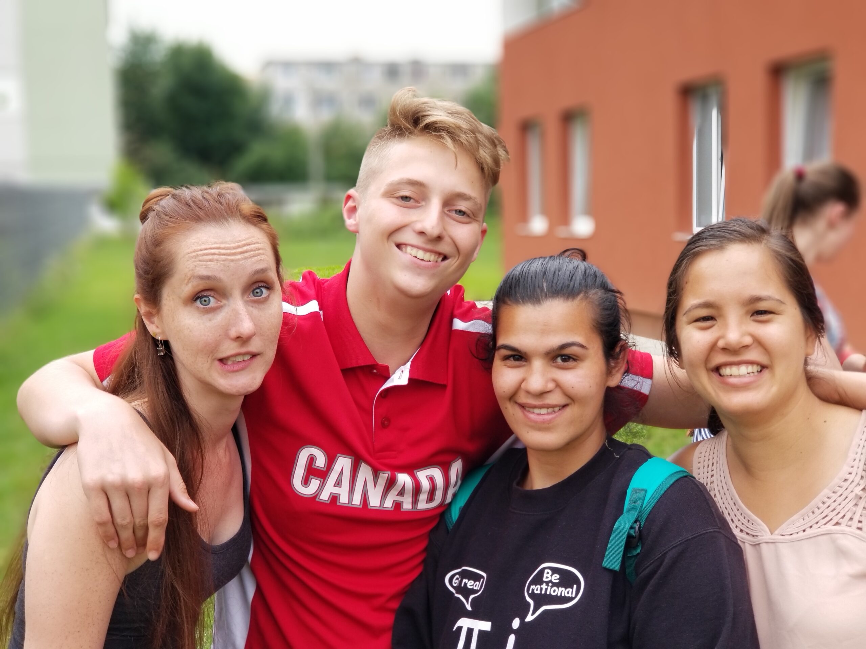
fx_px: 1301
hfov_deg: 36.8
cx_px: 433
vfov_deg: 28.0
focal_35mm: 52
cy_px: 324
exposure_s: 1/102
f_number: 2.4
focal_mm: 6
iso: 25
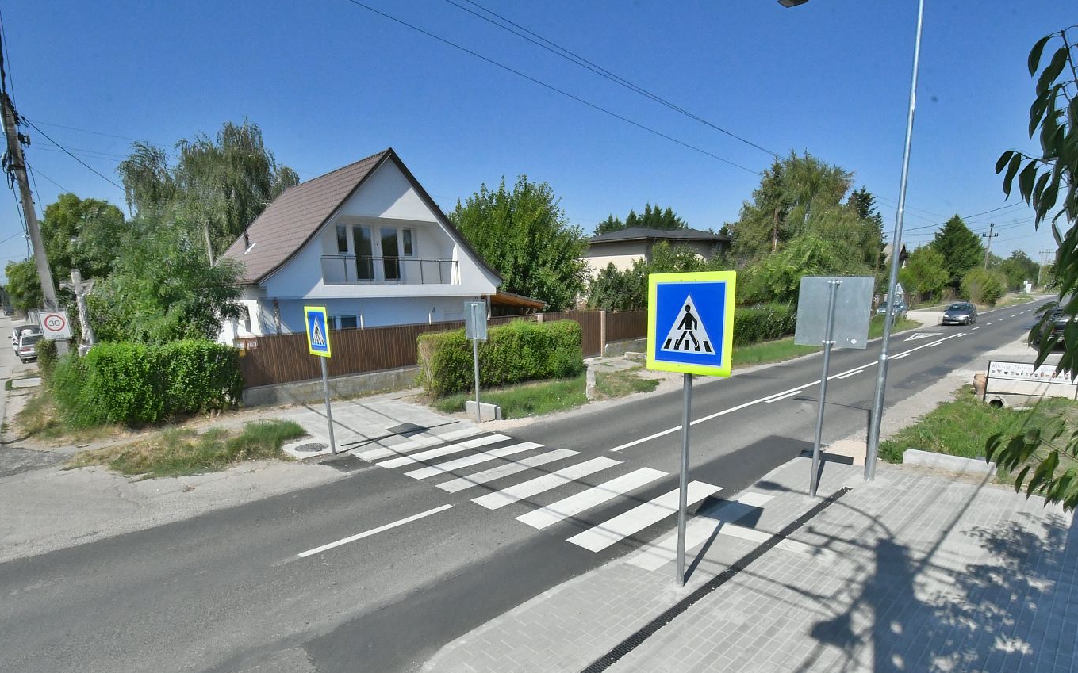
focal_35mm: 18
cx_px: 570
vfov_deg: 64.5
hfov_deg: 91.0
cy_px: 397
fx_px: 529
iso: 5000
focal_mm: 10
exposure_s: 1/1600
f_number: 20
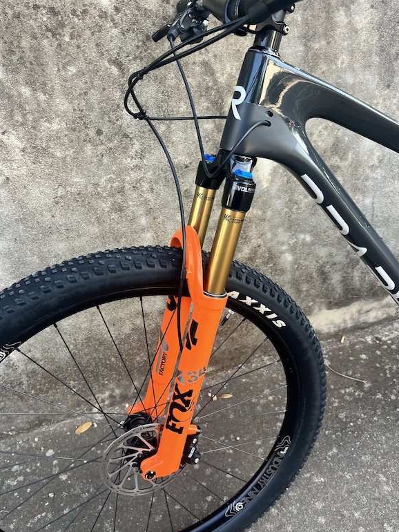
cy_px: 263
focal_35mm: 27
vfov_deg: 65.3
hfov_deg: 51.4
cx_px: 206
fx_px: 415
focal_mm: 5.1
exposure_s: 1/122
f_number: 1.6
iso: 40
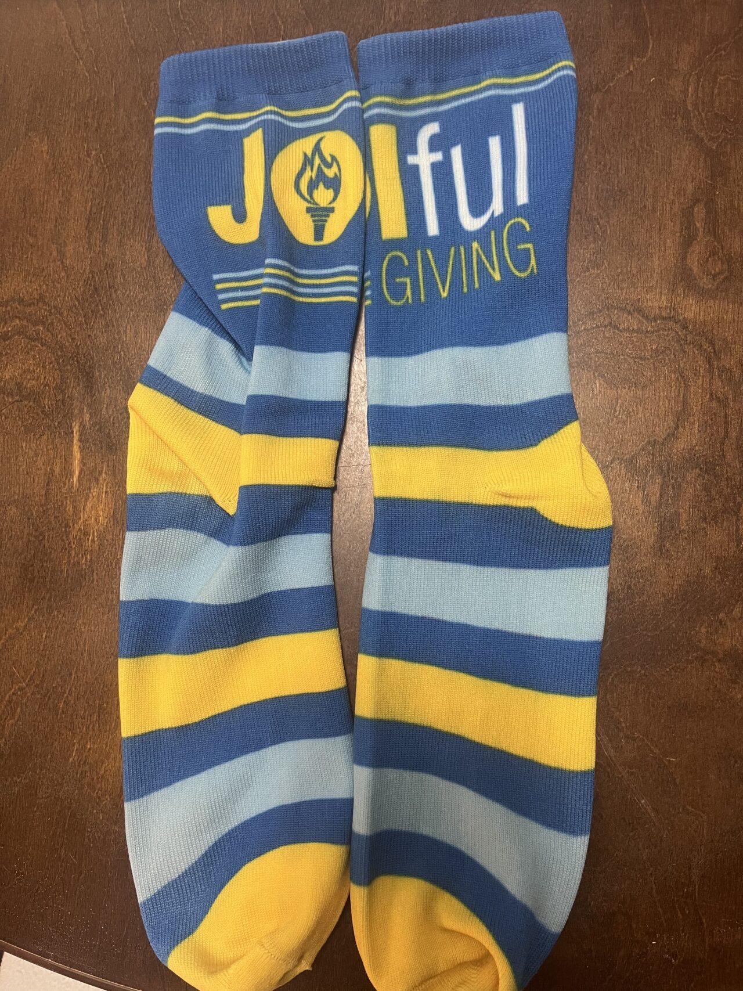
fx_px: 744
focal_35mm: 26
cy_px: 496
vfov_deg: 67.3
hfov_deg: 53.1
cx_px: 372
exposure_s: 1/60
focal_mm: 5.1
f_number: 1.6
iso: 250
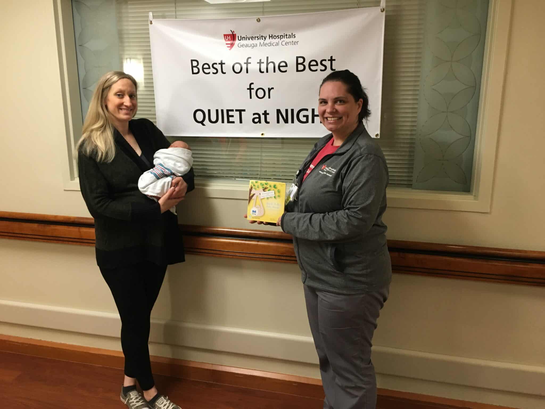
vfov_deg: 48.2
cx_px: 272
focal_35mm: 29
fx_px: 457
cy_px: 204
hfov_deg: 61.7
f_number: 2.2
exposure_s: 1/30
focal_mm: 4.15
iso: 125
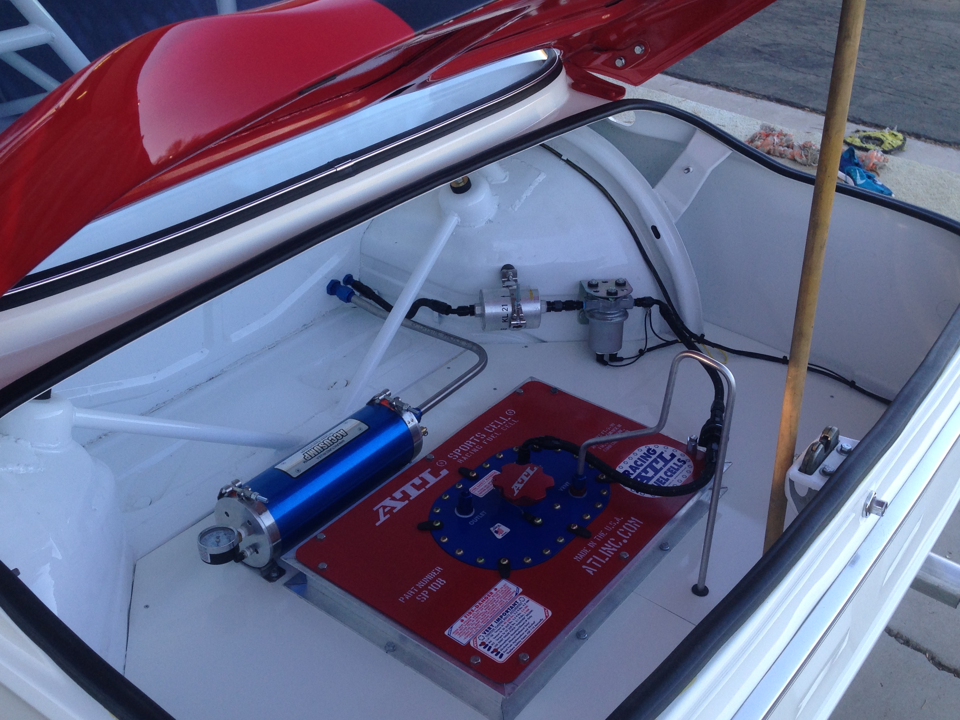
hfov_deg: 46.8
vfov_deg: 35.9
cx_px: 454
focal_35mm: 40
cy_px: 386
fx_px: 1109
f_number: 2.4
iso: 50
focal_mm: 4.12
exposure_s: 1/175
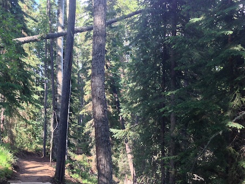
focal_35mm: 59
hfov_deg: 32.2
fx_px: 418
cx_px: 67
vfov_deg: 24.5
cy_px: 142
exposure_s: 1/120
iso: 50
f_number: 2.4
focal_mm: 4.12
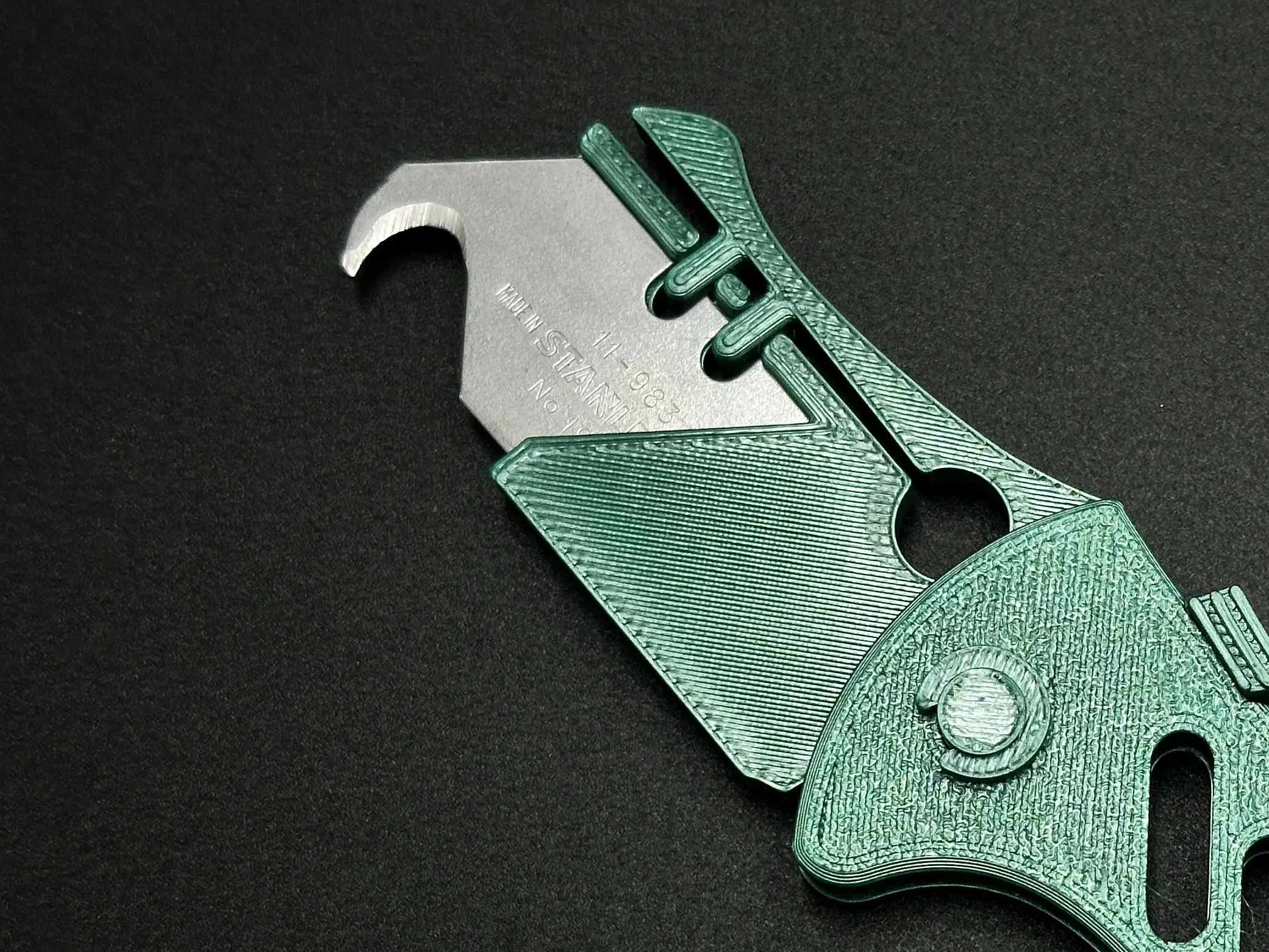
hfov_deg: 20.7
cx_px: 1090
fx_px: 3410
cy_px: 729
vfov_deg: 15.8
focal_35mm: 93
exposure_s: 1/320
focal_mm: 6.86
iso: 64
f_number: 1.78
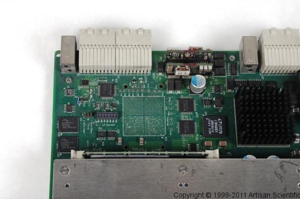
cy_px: 100
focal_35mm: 93
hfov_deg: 21.9
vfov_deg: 14.7
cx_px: 150
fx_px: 774
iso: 400
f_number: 16
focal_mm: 62
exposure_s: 1/200
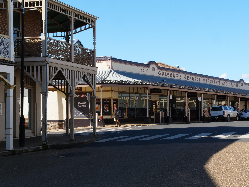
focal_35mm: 72
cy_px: 99
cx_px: 137
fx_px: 518
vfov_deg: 20.4
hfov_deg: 27.0
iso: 400
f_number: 9
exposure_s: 1/400
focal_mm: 30
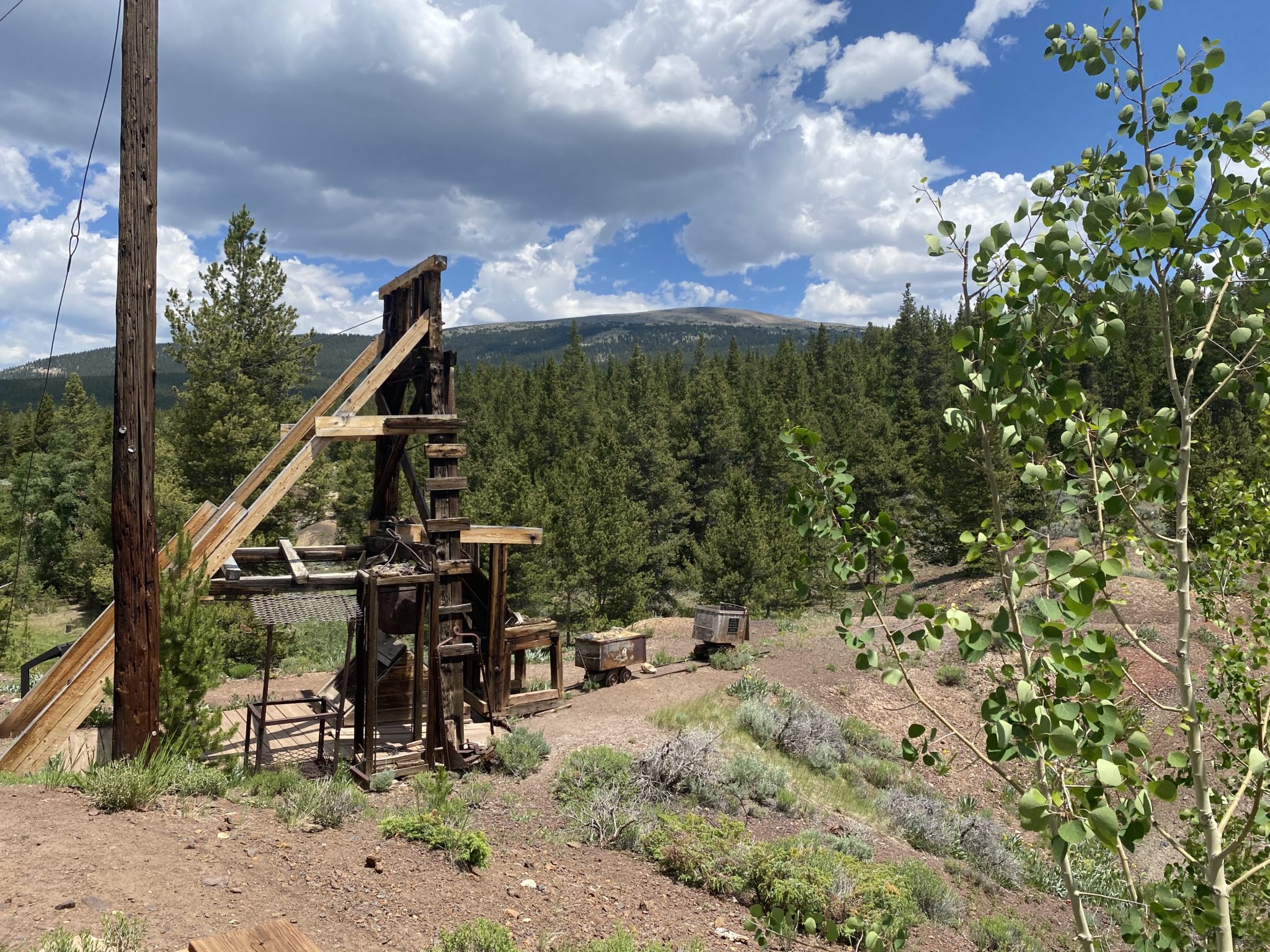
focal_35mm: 26
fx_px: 954
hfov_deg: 67.3
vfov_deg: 53.1
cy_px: 476
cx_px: 635
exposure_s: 1/3205
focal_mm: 4.25
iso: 32
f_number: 1.8
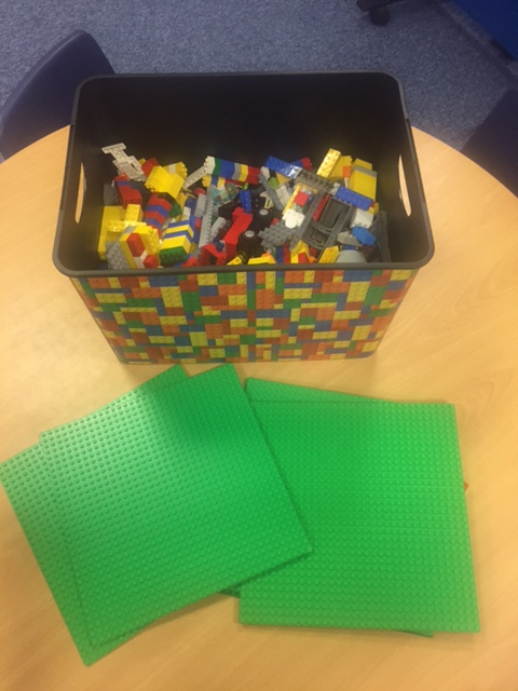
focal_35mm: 29
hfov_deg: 48.2
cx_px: 259
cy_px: 346
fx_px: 579
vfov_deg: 61.7
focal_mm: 4.15
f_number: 2.2
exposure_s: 1/33
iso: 200
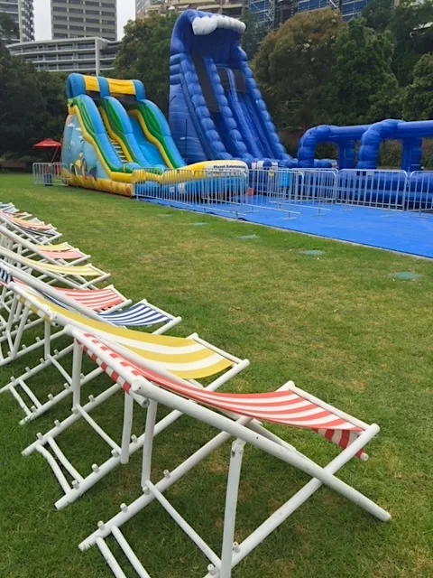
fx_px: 484
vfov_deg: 61.7
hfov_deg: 48.2
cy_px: 289
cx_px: 216
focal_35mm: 29
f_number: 2.2
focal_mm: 4.15
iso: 32
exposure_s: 1/1582
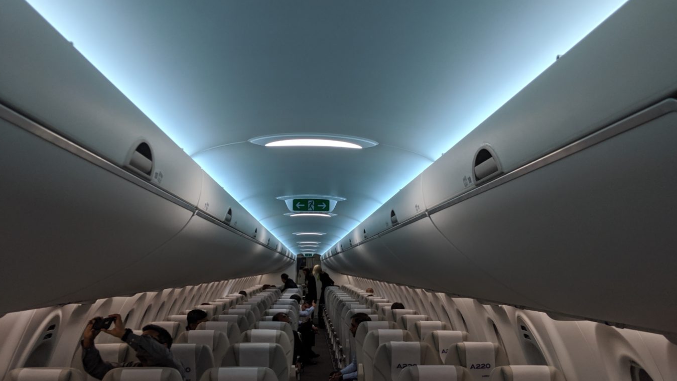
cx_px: 341
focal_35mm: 30
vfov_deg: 38.9
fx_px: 539
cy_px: 216
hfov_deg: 64.3
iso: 164
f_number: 1.8
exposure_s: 1/25
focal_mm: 4.44
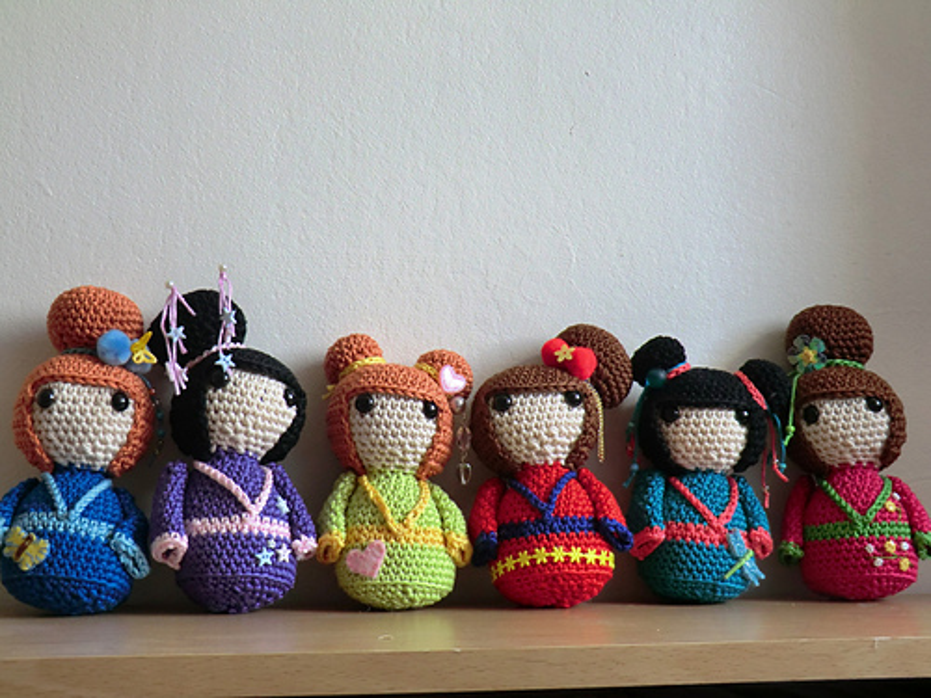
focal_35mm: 47
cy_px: 349
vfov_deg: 30.9
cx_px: 466
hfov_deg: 40.4
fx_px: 1264
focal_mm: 8.4
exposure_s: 1/60
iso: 125
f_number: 4
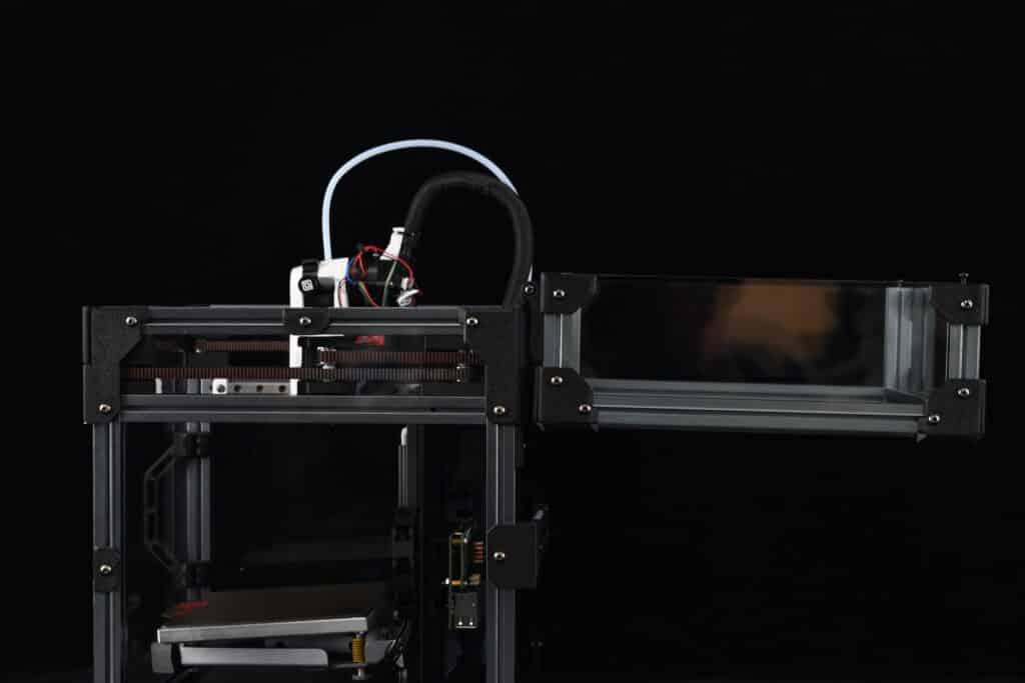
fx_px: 1708
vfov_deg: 22.6
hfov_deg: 33.4
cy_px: 342
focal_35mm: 60
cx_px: 512
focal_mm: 40
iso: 125
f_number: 5.6
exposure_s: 1/20
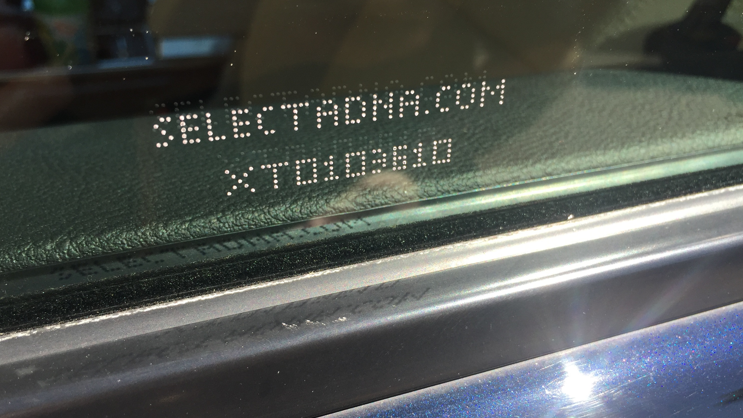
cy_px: 242
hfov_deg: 61.0
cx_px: 367
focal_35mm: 32
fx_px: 630
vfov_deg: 36.6
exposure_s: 1/659
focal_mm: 4.15
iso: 32
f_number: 2.2
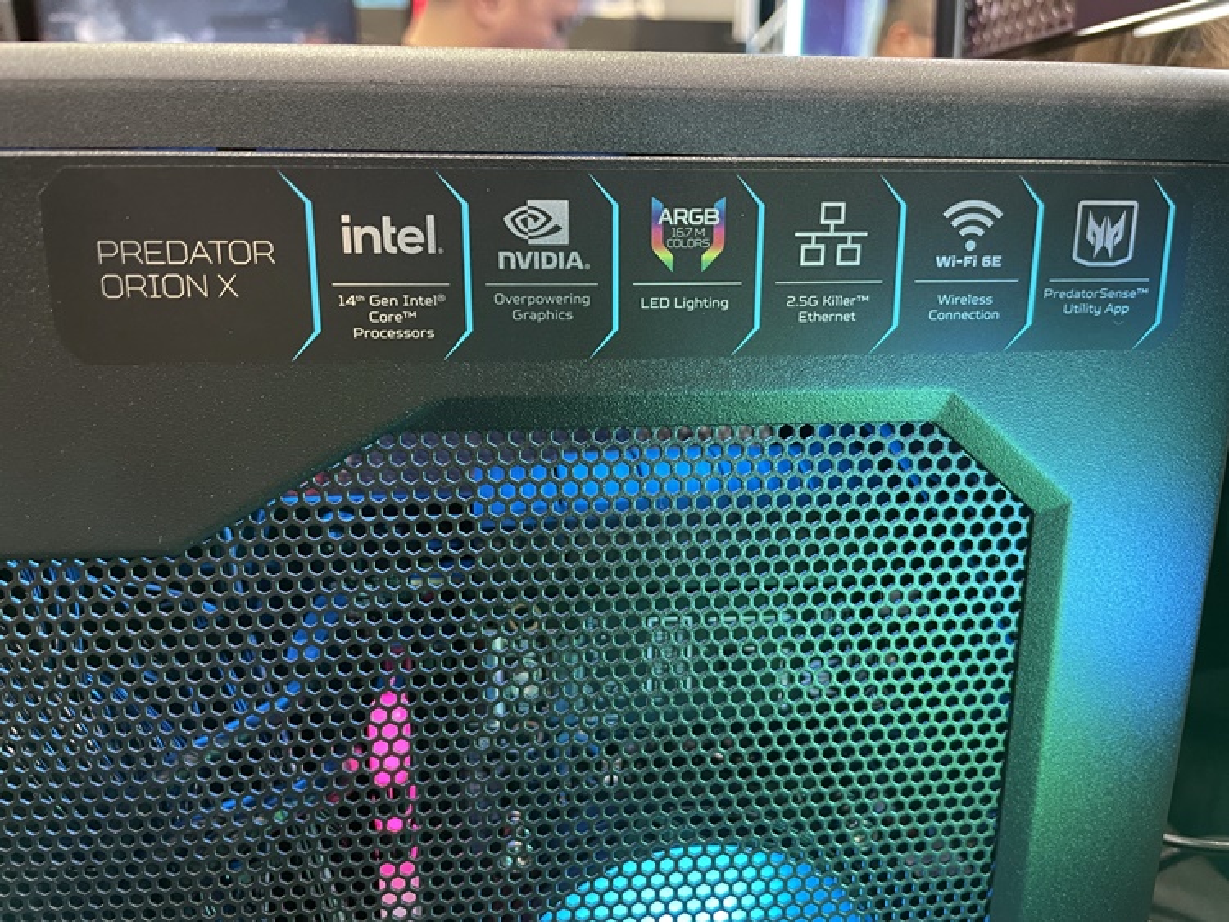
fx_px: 923
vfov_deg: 53.1
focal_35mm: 26
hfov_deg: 67.3
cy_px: 461
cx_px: 614
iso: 320
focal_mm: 4.2
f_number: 1.6
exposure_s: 1/50
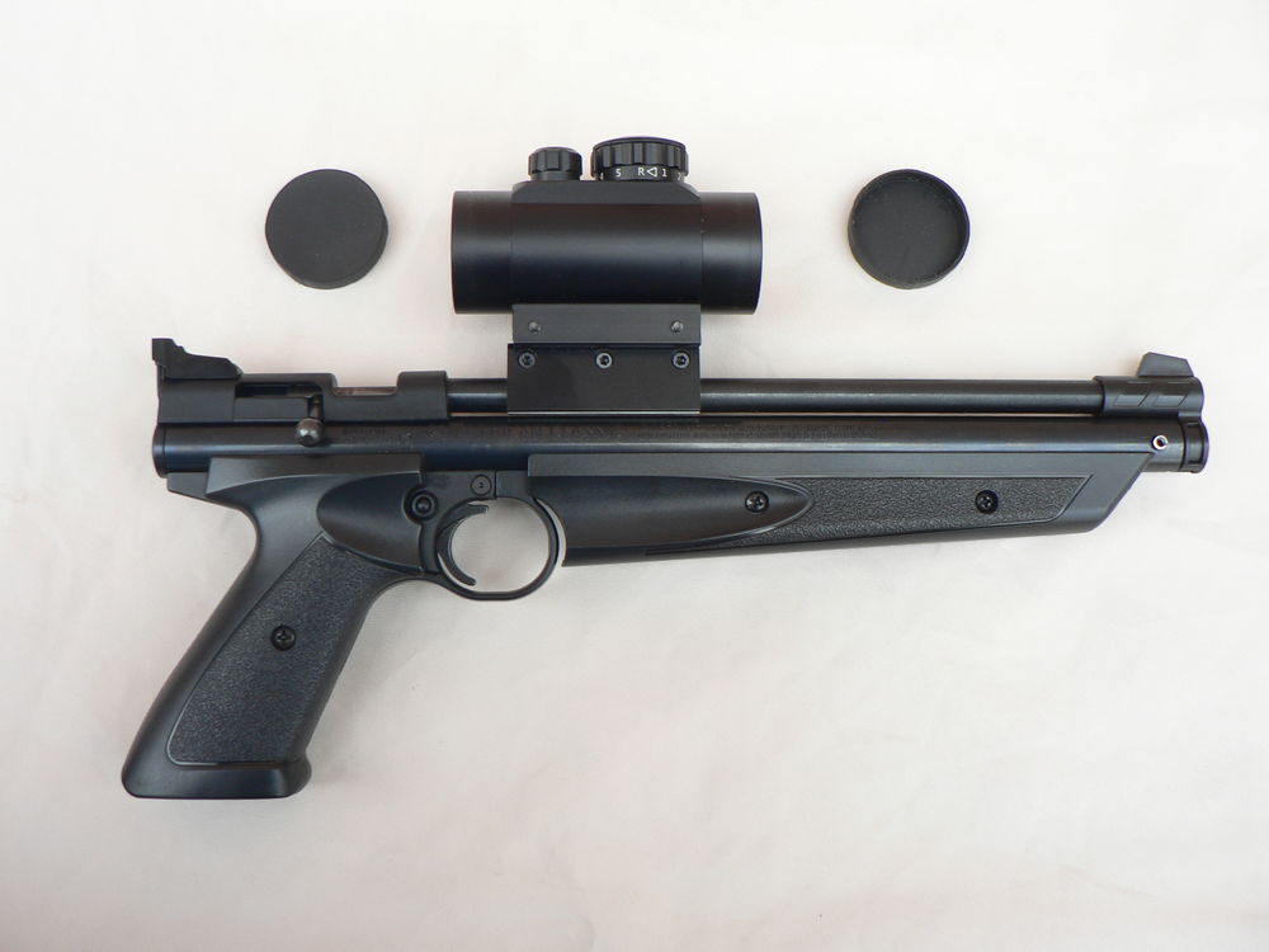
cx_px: 634
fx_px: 1320
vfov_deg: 39.7
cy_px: 476
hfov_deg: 51.4
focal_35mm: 36
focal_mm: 6
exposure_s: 1/30
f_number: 2.8
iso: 80
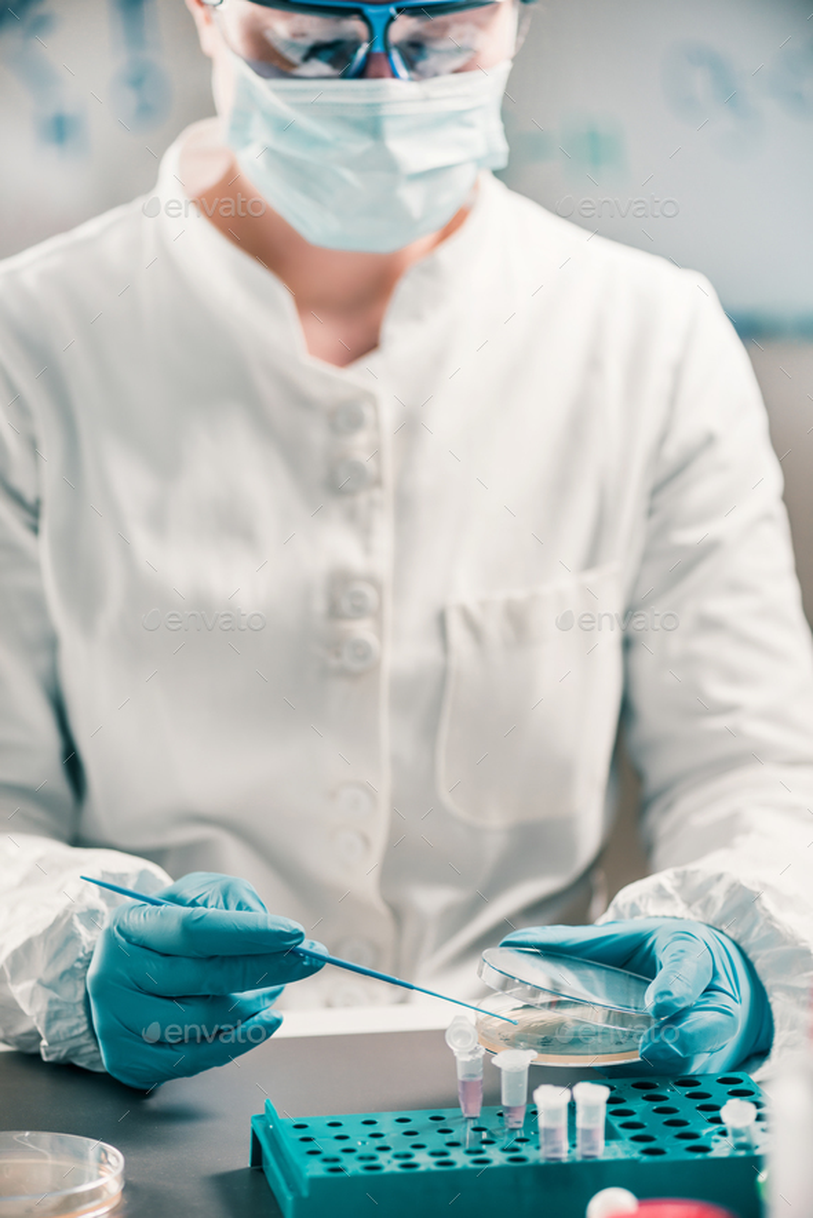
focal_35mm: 105
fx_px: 3554
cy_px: 609
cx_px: 406
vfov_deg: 19.5
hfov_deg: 13.1
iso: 100
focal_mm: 105
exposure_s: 1/250
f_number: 4
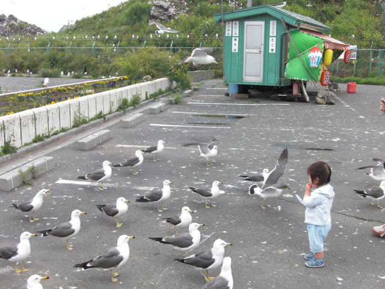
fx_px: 512
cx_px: 192
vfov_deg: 31.5
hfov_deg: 41.2
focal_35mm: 46
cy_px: 144
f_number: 3.3
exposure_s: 1/320
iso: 50
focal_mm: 8.2
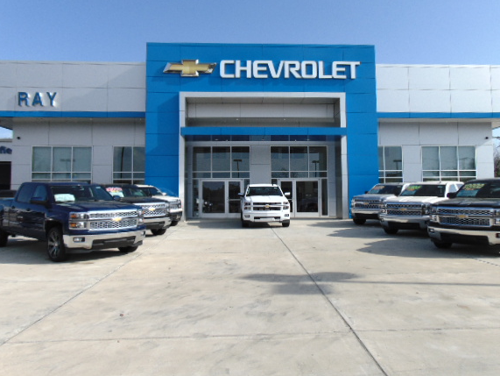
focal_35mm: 28
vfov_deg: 49.7
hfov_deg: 63.4
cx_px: 262
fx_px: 405
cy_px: 174
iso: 80
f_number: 7.7
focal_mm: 4.5
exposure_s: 1/250
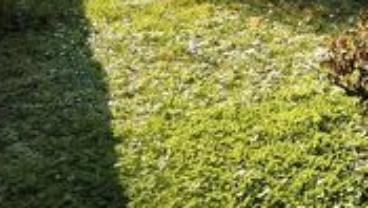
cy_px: -285
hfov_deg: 19.4
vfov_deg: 10.5
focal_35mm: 100
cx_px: 505
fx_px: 977
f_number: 1.62
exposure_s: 1/1395
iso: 50
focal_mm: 6.45
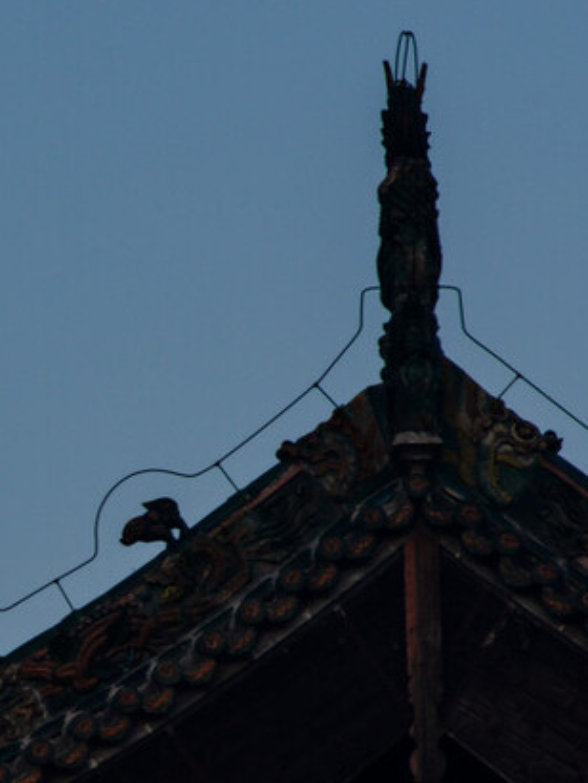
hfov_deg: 1.8
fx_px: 19095
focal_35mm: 844
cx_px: -92
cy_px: 720
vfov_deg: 2.3
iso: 100
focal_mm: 300
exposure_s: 1/4
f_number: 29
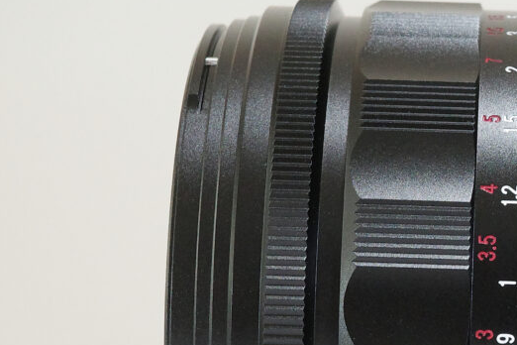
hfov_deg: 13.8
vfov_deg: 9.3
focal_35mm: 147
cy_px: 336
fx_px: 2111
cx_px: 522
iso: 1250
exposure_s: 1/40
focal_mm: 26
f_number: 8
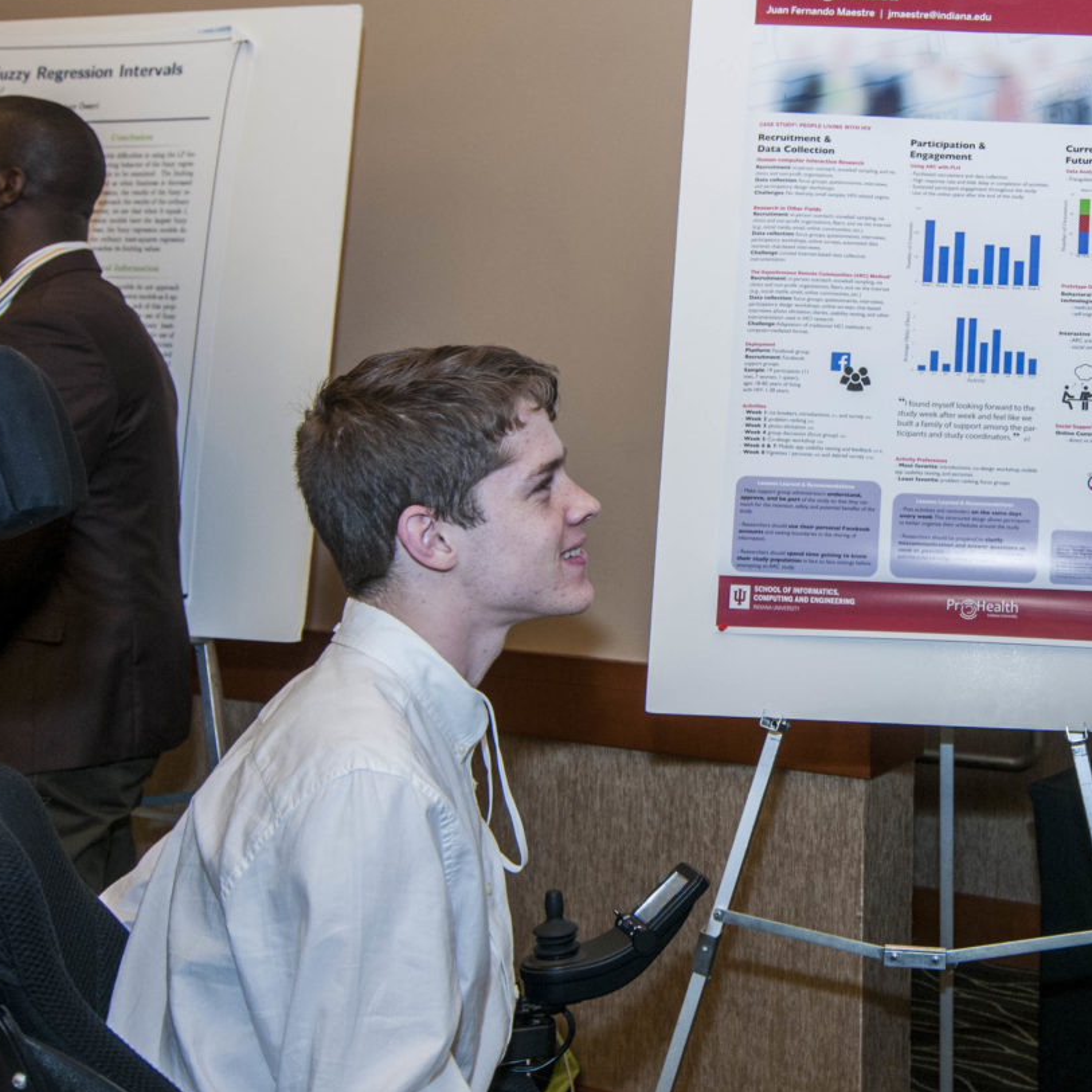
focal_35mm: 47
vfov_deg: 36.0
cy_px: 498
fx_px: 1677
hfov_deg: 34.1
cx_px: 986
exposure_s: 1/50
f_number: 5.6
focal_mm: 20
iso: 400
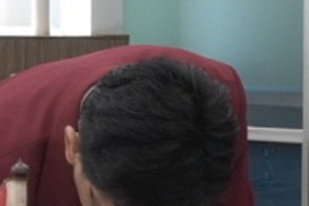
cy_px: 58
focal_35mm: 187
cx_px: -23
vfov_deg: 7.4
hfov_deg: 10.9
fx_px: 1601
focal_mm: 19.5
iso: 2500
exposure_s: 1/100
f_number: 5.6
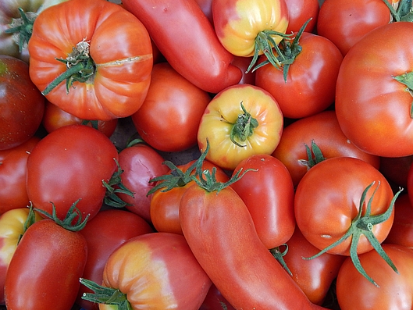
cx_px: 227
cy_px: 151
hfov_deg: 41.2
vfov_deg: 31.5
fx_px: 549
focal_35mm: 46
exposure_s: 1/40
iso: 125
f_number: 3.4
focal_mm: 6.8
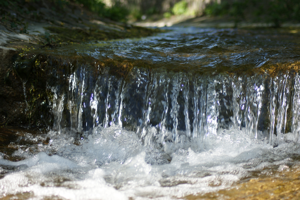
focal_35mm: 105
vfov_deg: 13.0
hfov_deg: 19.5
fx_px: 874
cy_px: 100
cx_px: 150
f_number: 4
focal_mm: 70
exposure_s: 1/250
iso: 100
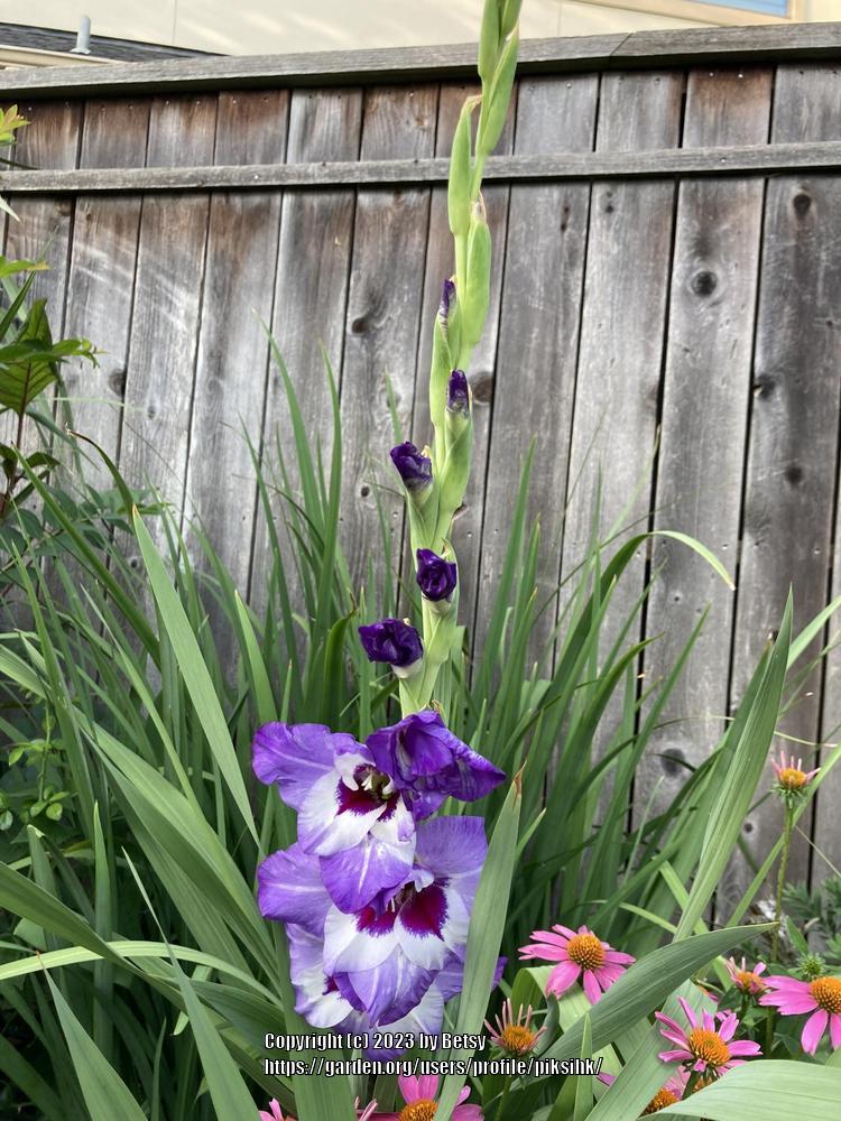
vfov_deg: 63.4
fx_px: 907
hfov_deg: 49.7
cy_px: 560
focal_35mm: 28
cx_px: 420
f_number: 1.8
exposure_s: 1/121
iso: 32
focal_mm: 3.99
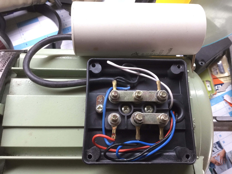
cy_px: 87
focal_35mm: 31
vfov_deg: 45.4
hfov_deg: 58.4
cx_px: 116
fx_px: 208
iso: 50
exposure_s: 1/33
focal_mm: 3.3
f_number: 2.4
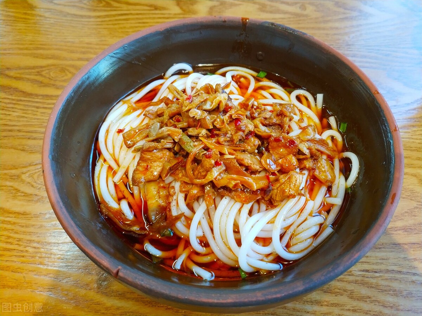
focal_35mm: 32
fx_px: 390
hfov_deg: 56.8
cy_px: 158
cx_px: 211
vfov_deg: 44.2
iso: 260
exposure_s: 1/25
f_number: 2
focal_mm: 4.5
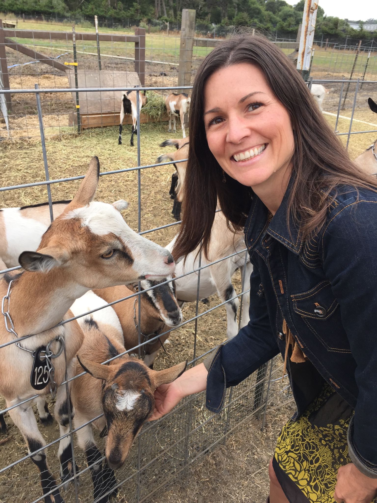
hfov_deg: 48.2
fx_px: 421
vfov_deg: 61.7
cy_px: 252
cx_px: 188
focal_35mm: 29
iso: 32
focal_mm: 4.15
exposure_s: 1/341
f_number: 2.2
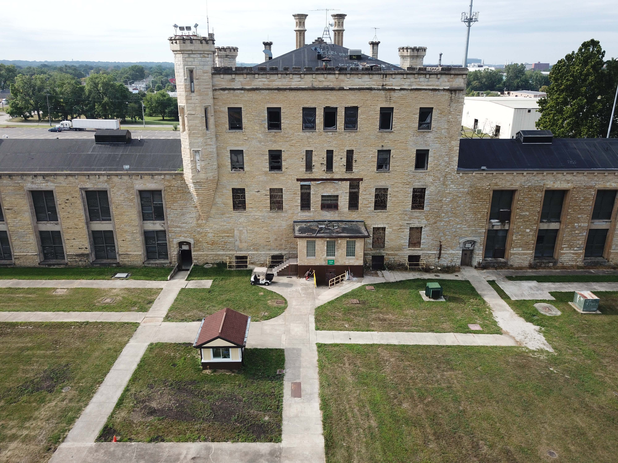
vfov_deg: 53.1
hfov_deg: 67.3
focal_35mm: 26
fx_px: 464
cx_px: 309
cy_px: 232
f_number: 2.2
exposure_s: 1/640
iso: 100
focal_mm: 4.7
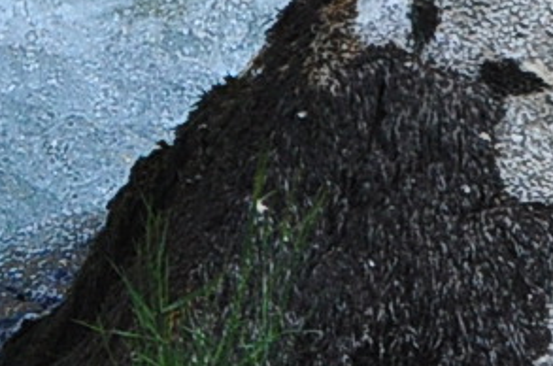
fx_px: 5896
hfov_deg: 5.4
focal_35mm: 385
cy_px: -790
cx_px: 87
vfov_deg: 3.5
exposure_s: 1/640
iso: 640
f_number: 7.1
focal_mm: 35
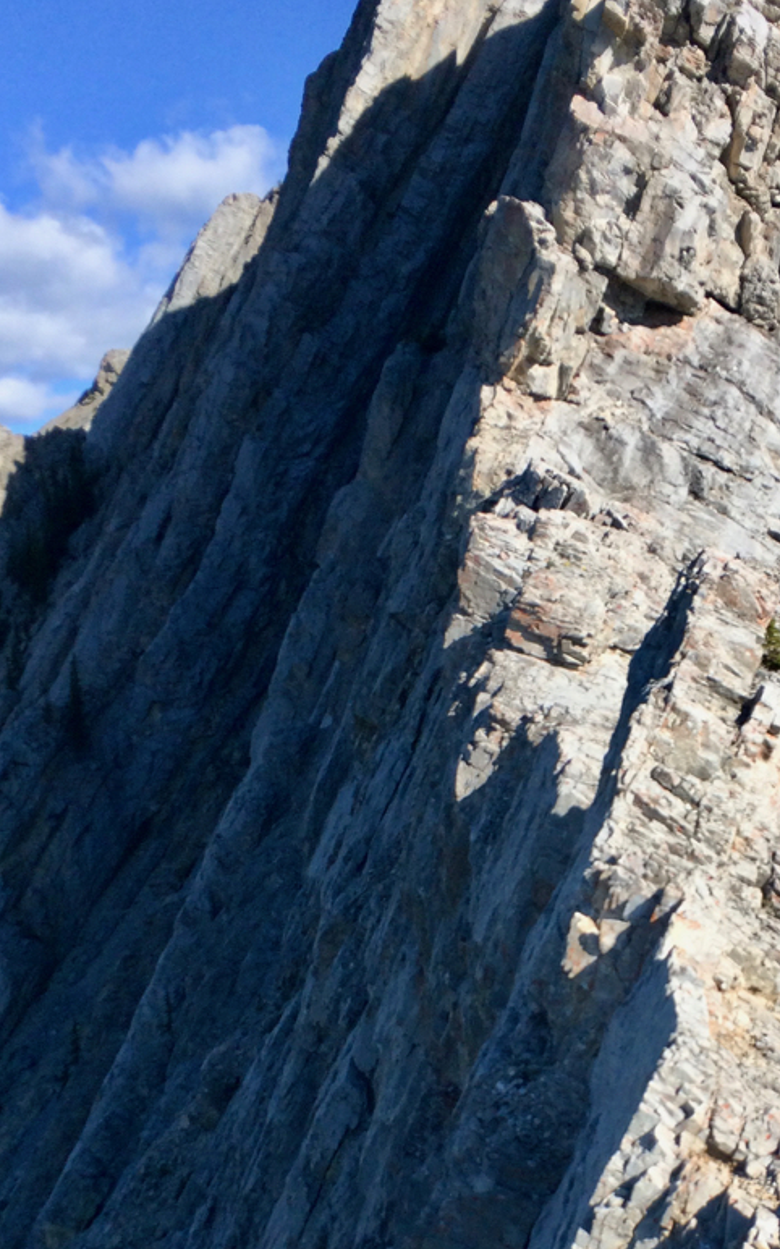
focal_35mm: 51
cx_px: 647
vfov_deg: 38.6
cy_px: 934
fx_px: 1736
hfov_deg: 24.8
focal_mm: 4.15
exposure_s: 1/1709
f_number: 2.2
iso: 32
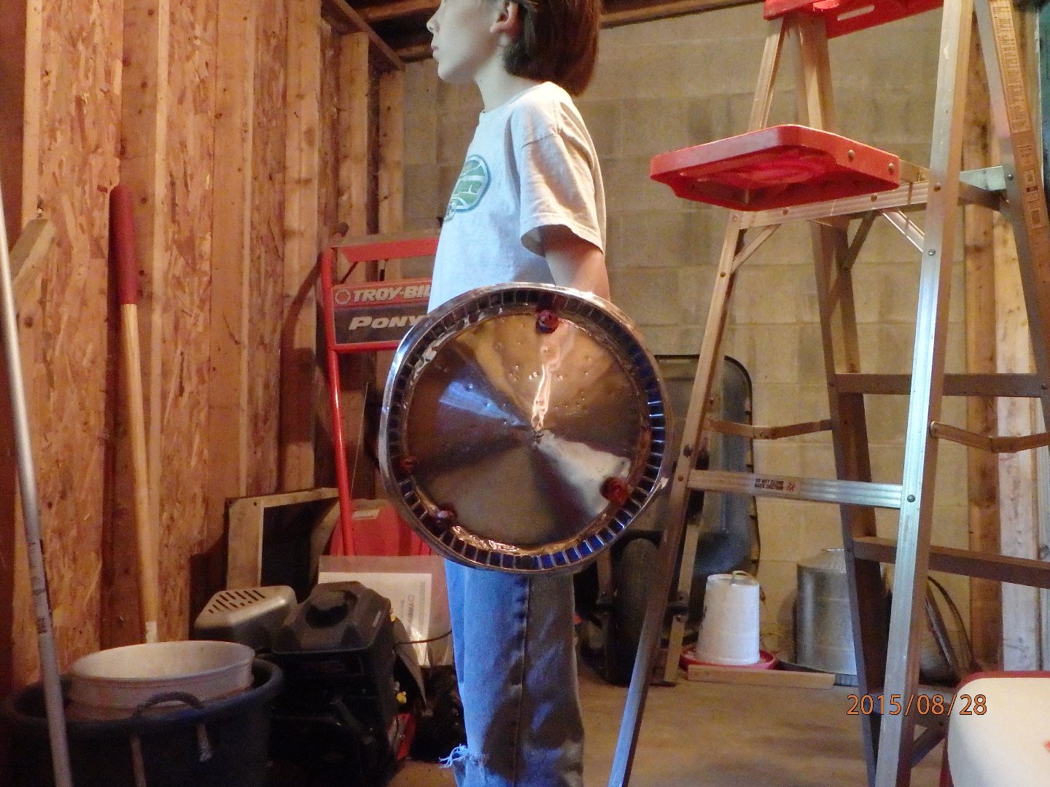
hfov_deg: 54.0
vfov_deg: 41.8
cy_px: 394
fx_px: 1031
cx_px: 525
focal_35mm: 34
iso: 3200
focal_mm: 6.1
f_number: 4.4
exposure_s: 1/20
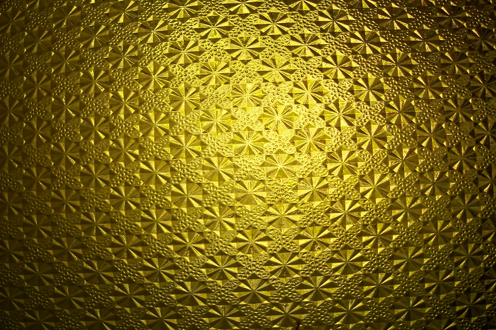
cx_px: 248
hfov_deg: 55.8
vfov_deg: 38.9
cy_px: 165
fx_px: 468
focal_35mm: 34
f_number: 2.7
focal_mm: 5.6
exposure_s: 1/90
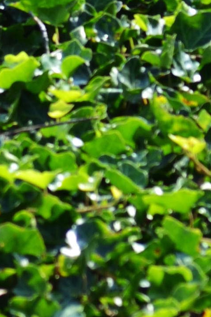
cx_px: 18
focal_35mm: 863
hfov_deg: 1.6
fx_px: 7583
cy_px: -193
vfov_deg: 2.4
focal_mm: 90
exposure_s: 1/160
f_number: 6.3
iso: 100
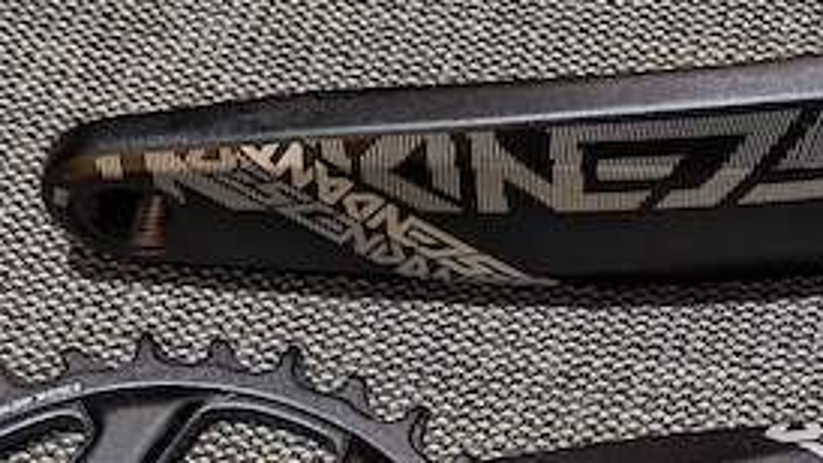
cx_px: 586
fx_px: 1876
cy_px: 328
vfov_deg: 14.0
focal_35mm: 86
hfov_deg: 24.5
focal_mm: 4.38
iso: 82
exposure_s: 1/24
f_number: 1.73
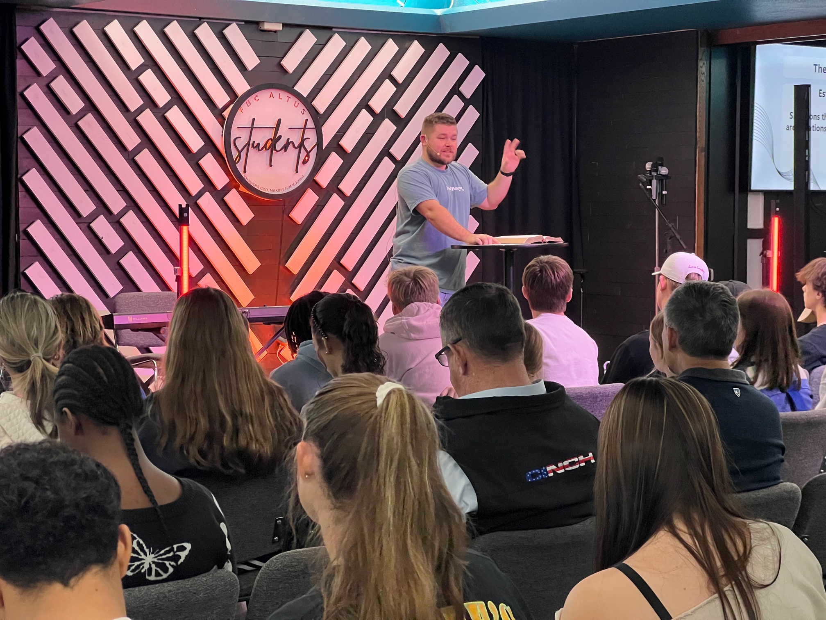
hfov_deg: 25.3
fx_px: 1837
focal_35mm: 77
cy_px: 310
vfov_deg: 19.1
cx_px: 413
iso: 500
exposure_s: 1/60
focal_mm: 9
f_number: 2.8
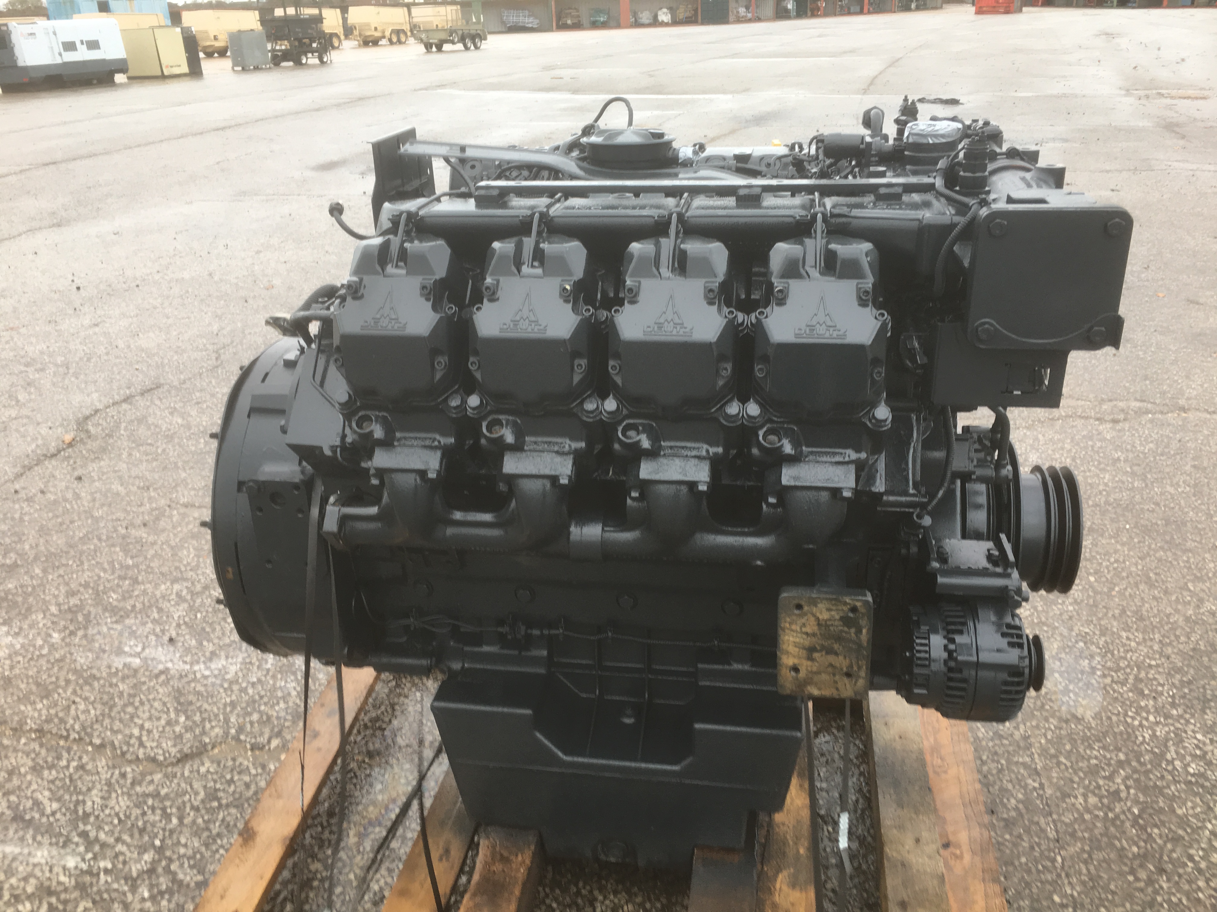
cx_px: 608
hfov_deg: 61.7
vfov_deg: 48.2
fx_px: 1020
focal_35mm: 29
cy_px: 456
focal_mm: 4.15
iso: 32
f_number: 2.2
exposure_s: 1/50
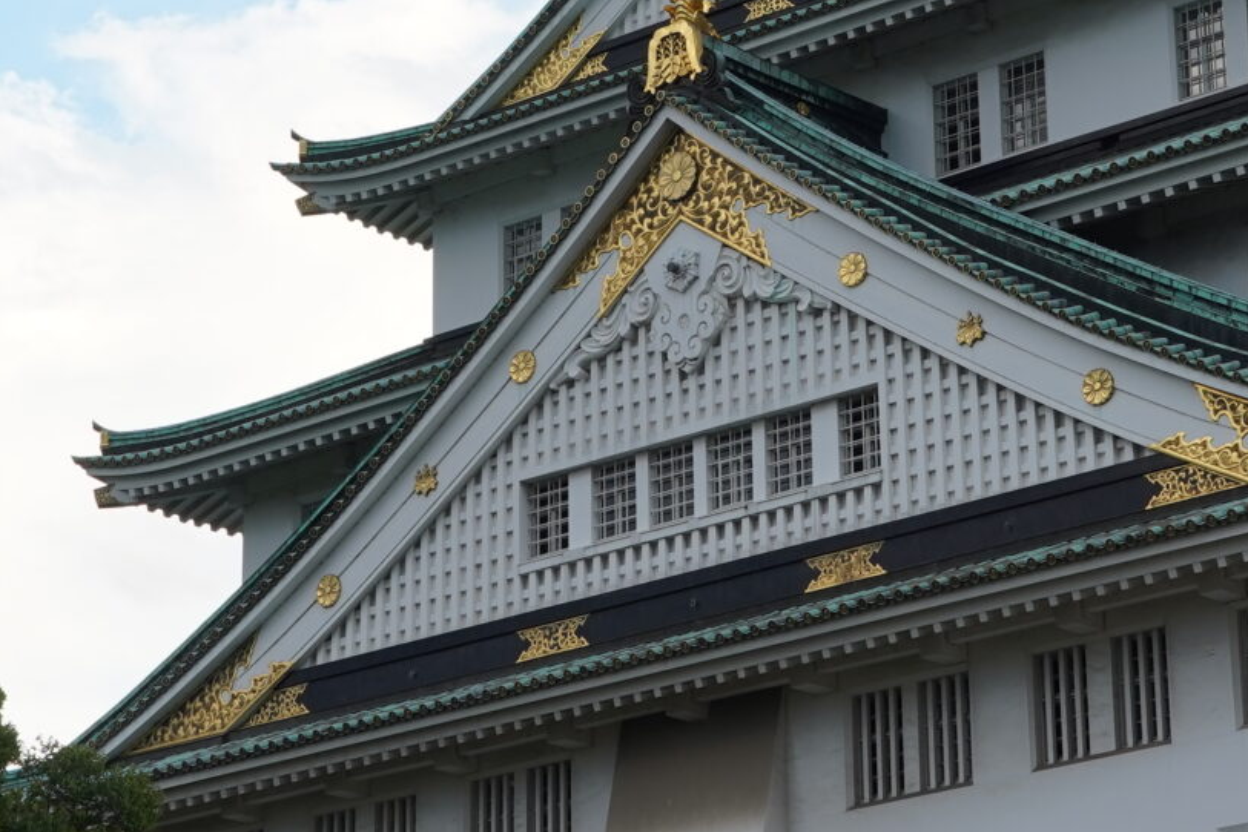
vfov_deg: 10.8
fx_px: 4368
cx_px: 637
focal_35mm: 126
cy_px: 68
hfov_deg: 16.3
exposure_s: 1/40
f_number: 13
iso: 200
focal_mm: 40
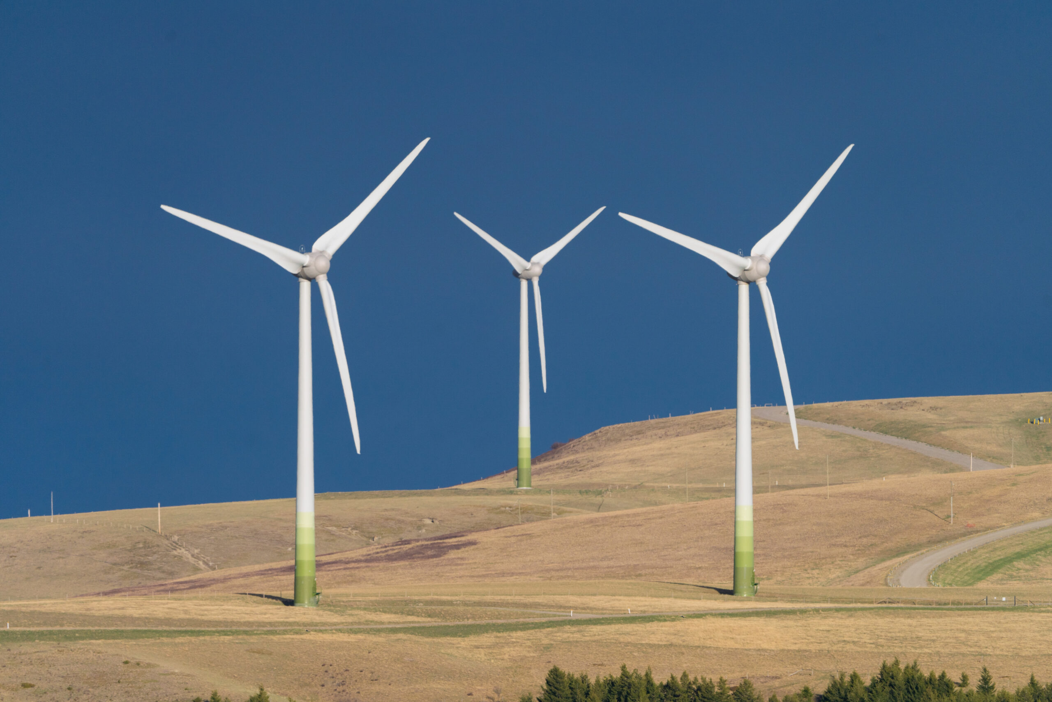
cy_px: 351
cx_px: 526
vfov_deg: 2.8
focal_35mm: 500
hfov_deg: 4.1
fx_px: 14611
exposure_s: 1/2000
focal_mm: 500
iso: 200
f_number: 7.1
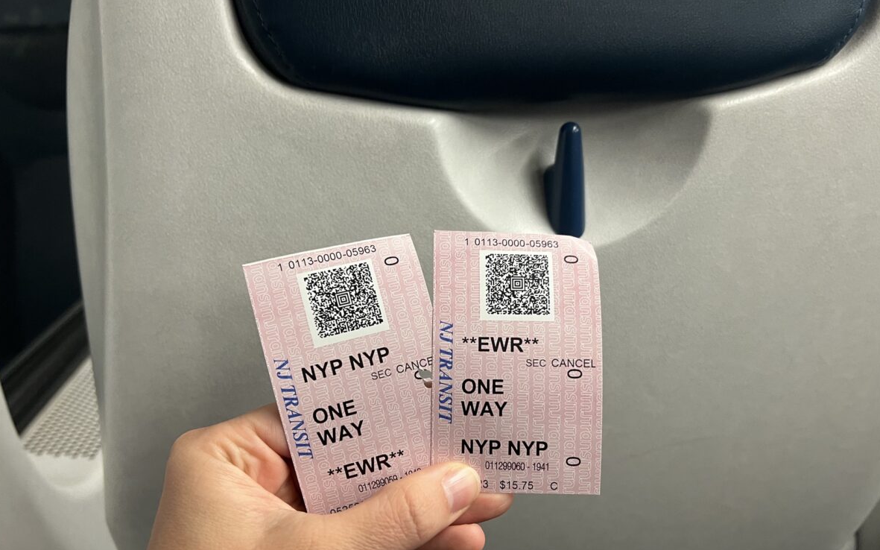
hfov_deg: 66.5
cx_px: 442
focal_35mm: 28
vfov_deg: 44.4
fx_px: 671
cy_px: 320
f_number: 1.5
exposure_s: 1/60
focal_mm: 5.7
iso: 160
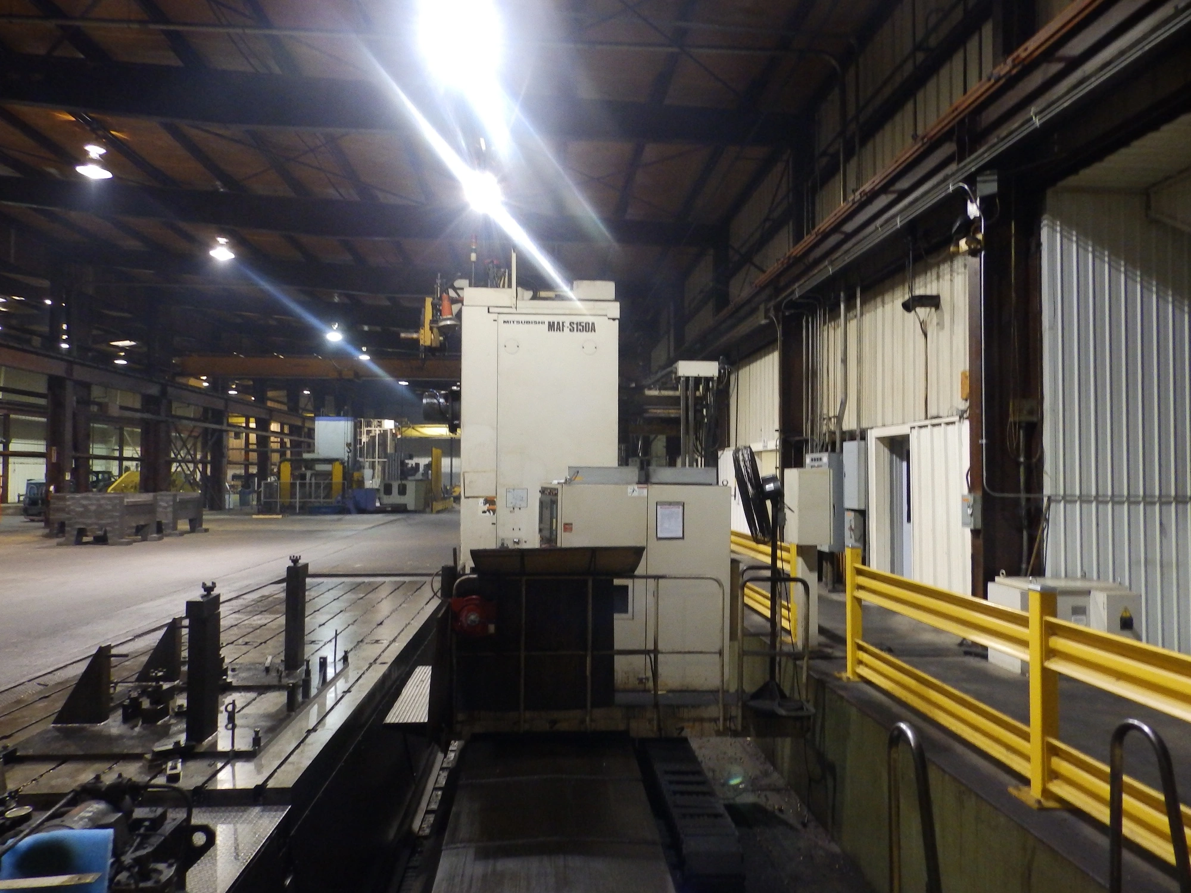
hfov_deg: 76.4
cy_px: 446
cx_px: 596
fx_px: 757
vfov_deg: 61.1
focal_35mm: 22
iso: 500
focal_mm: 4
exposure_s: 1/30
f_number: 3.4
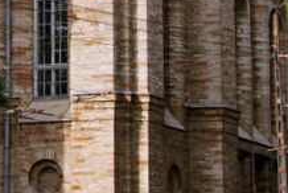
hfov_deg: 9.9
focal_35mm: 204
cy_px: -176
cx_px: -59
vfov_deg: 6.6
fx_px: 1637
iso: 100
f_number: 7.1
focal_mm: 29
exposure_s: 1/200
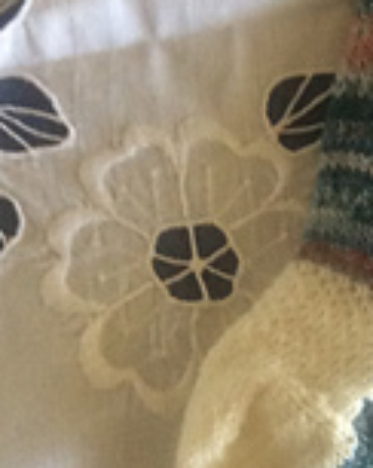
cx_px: 439
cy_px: 382
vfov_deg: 18.6
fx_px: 1410
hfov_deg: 14.6
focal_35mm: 102
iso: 100
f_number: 2.4
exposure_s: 1/24
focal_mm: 3.3
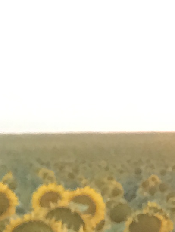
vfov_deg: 10.7
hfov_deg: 7.3
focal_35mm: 183
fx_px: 1232
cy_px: 235
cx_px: 499
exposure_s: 1/30
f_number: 2.2
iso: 50
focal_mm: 2.87
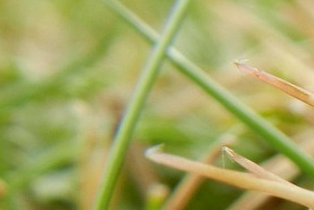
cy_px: 248
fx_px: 1240
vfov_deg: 9.6
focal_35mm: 142
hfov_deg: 12.8
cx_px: 602
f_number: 3.7
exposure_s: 1/200
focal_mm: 5.6
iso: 160
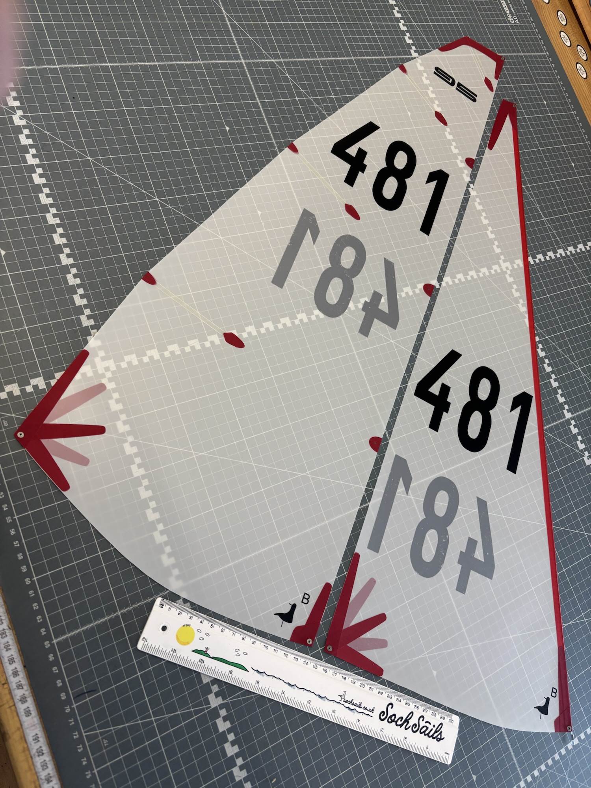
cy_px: 394
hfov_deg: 53.1
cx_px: 296
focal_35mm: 26
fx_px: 592
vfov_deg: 67.3
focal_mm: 5.96
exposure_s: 1/100
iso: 100
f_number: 1.6
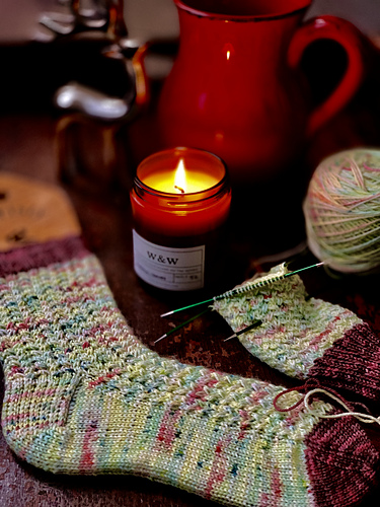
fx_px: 761
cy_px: 254
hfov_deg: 28.0
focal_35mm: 52
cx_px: 190
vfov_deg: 36.8
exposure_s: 1/40
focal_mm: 6
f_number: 2.4
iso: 500
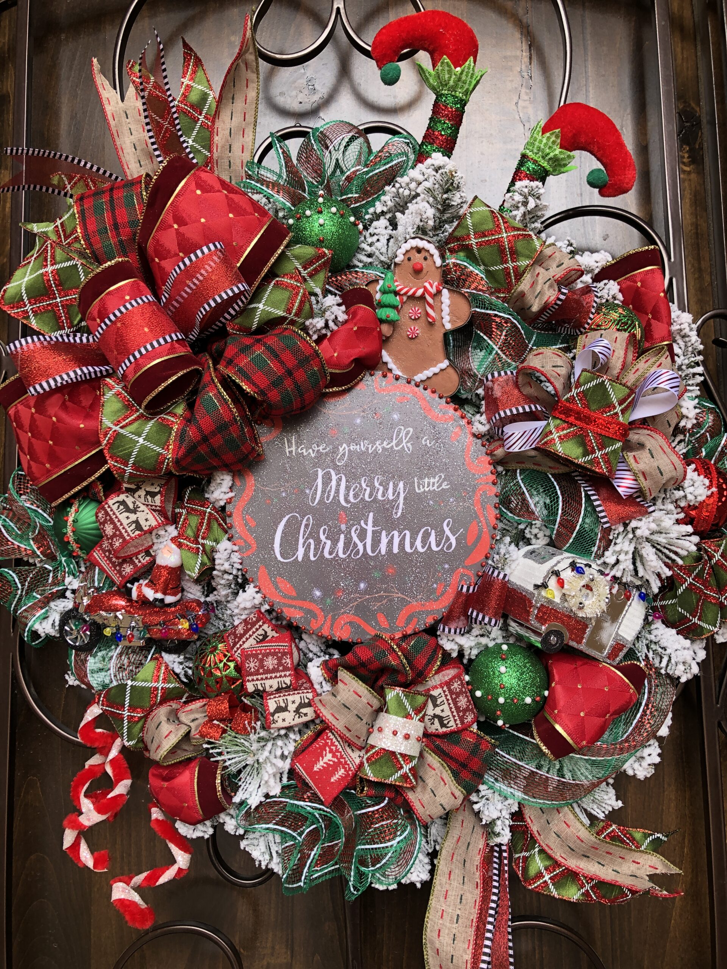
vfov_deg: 63.4
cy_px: 484
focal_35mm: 28
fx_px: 784
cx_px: 364
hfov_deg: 49.7
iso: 50
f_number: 1.8
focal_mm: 4
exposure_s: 1/120
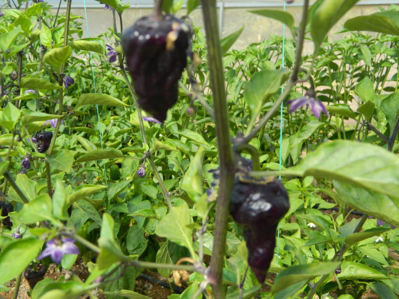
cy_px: 150
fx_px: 473
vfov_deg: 35.1
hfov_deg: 45.8
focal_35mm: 41
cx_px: 200
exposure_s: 1/400
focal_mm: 7.3
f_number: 3.5
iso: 80
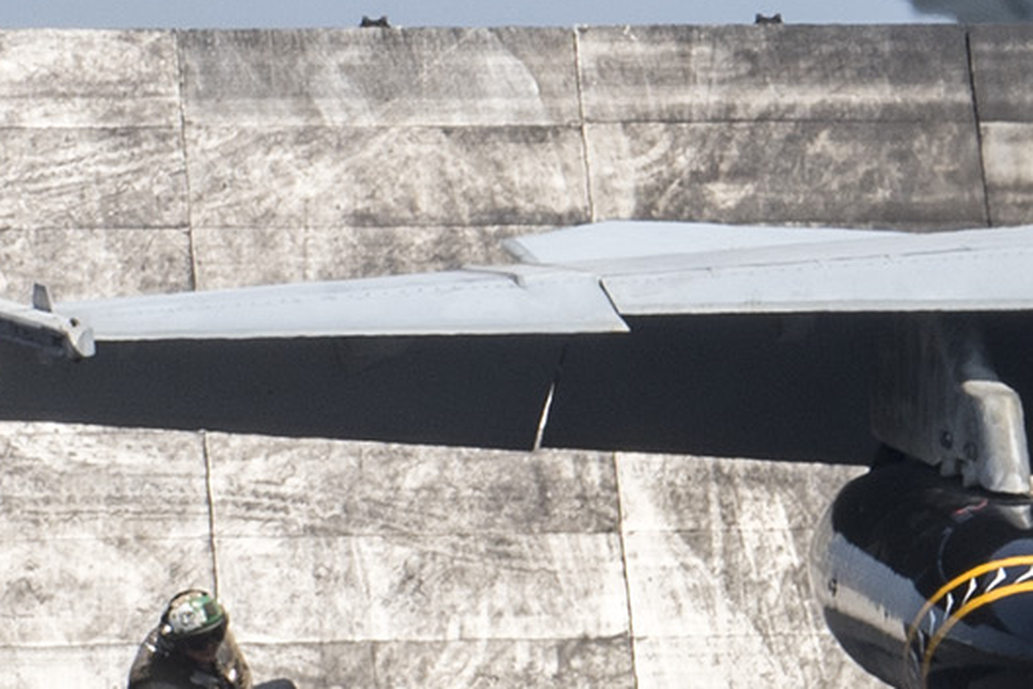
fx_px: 9784
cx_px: 2467
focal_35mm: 341
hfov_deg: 5.8
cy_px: 366
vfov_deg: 4.0
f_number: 14
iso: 100
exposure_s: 1/160
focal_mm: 60
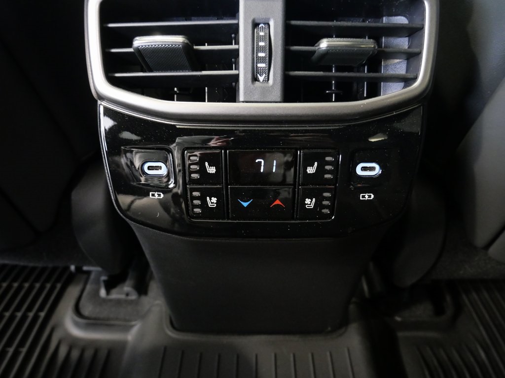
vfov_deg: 53.1
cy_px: 189
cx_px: 252
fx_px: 379
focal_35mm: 26
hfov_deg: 67.3
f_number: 4
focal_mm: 13
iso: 3200
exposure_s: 1/4
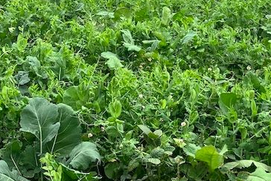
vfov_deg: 20.3
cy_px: -20
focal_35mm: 64
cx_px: 137
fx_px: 482
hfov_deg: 31.4
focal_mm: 3.99
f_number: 1.8
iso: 32
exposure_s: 1/1185
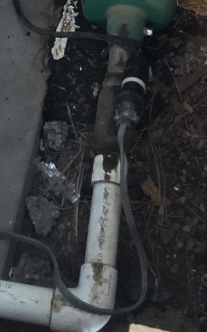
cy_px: -205
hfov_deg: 13.2
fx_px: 894
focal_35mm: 99
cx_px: 83
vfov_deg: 18.1
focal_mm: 3.99
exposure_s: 1/15
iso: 100
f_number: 1.8
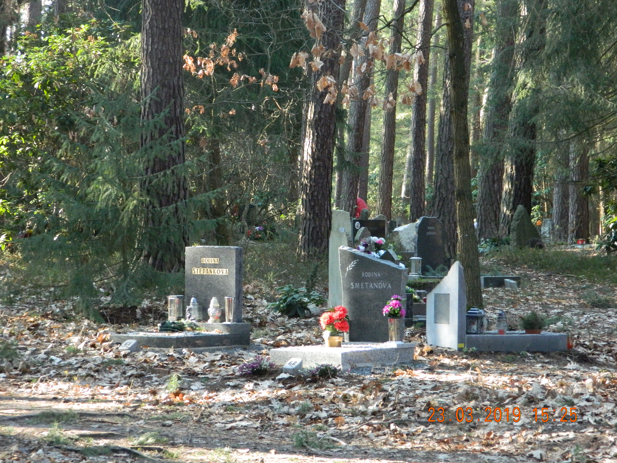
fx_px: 2299
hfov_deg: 15.3
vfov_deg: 11.5
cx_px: 308
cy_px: 232
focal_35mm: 129
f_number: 4.7
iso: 400
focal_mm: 23.2
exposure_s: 1/50
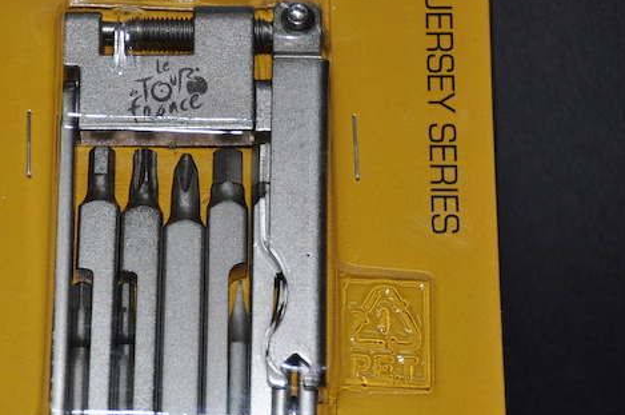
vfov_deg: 10.6
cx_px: 191
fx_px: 2218
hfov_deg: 16.0
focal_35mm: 128
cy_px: 314
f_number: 5
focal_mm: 50
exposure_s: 1/60
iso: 200
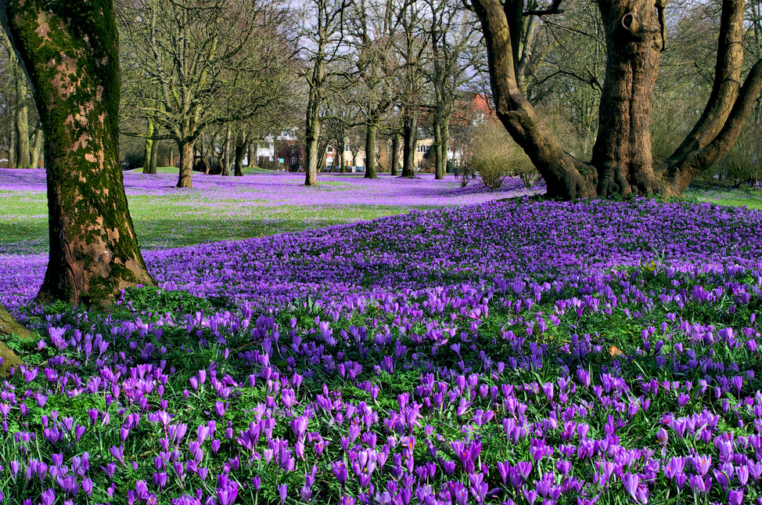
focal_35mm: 77
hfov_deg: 26.2
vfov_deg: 17.6
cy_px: 198
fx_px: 1626
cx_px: 253
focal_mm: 30.63
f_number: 9
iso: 200
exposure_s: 1/250
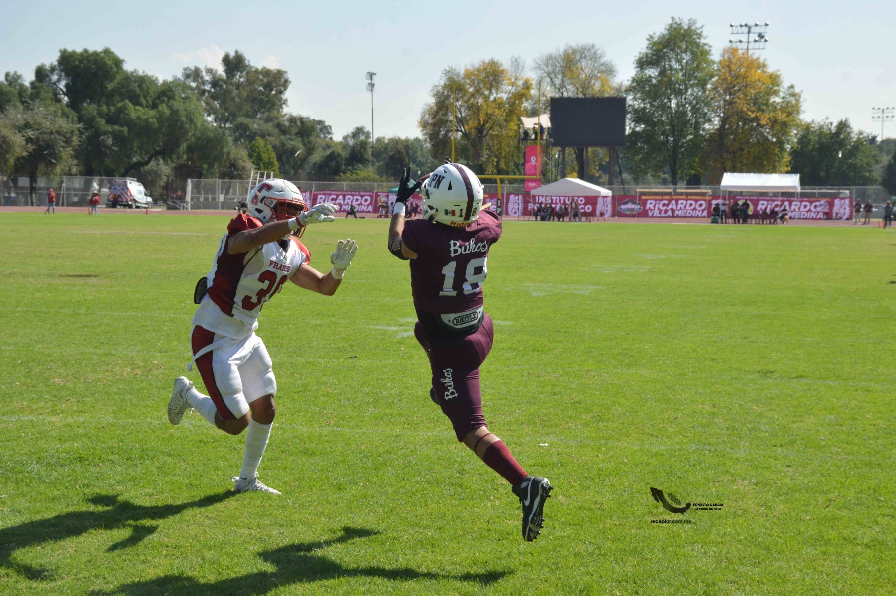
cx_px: 448
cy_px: 298
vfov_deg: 20.1
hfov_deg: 29.9
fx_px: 1679
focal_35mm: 68
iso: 800
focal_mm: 45
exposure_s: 1/1600
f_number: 10
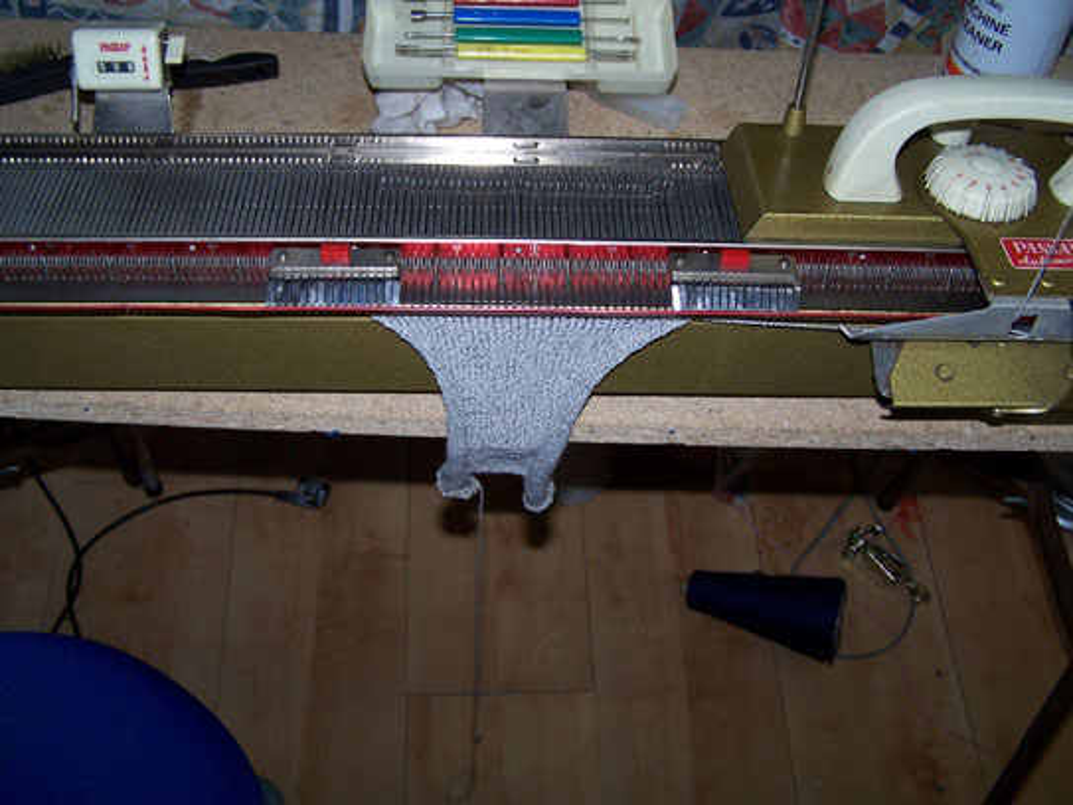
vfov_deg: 37.7
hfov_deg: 49.0
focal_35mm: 38
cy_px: 402
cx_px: 536
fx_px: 1178
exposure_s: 1/60
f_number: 2.8
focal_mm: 6.3
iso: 80
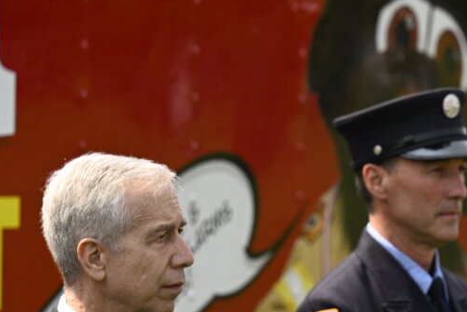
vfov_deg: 3.3
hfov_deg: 4.9
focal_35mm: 418
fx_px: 5424
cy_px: 432
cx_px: 509
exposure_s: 1/4000
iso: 500
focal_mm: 135
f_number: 3.2
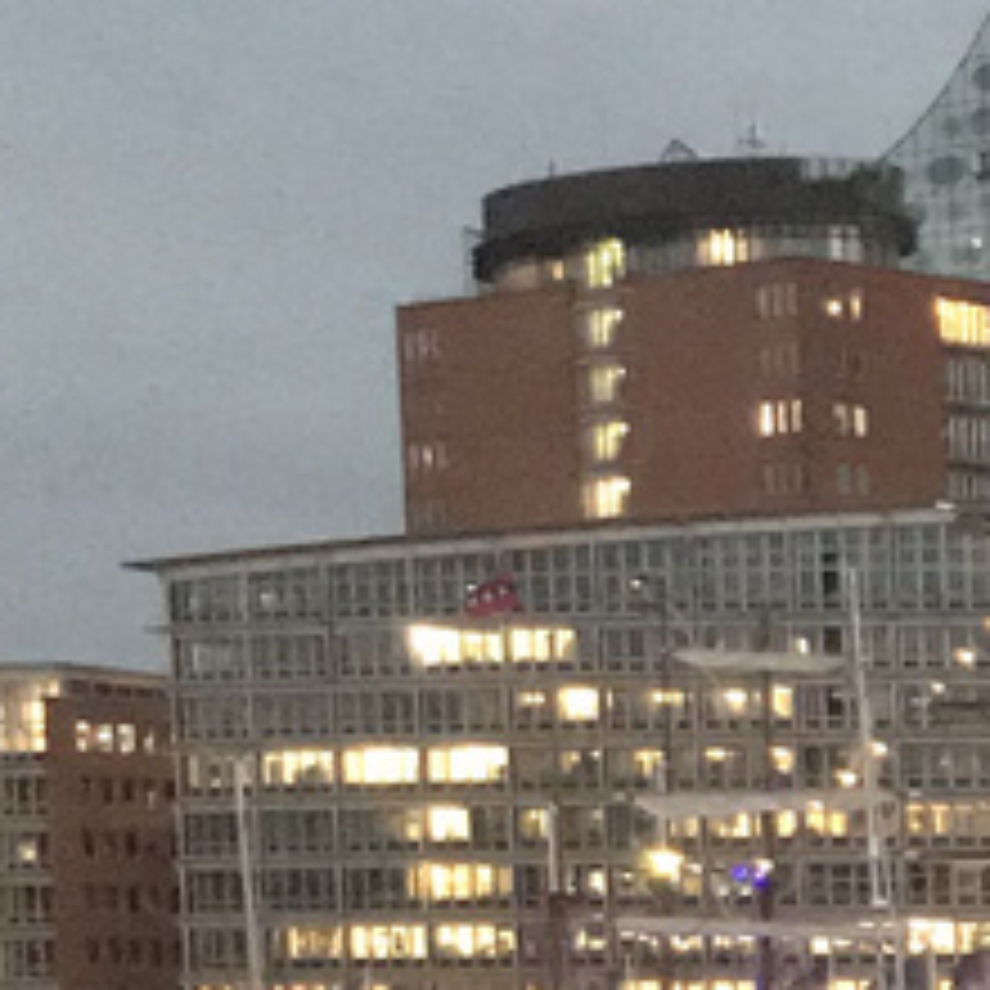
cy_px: 1534
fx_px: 5242
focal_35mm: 162
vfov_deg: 10.4
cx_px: 2884
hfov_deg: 9.0
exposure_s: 1/17
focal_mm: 3.99
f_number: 1.8
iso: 320
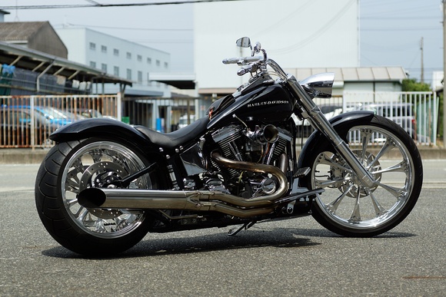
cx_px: 223
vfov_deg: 18.2
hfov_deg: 27.0
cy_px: 148
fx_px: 929
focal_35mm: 75
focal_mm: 50
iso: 100
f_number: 3.2
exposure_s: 1/1600
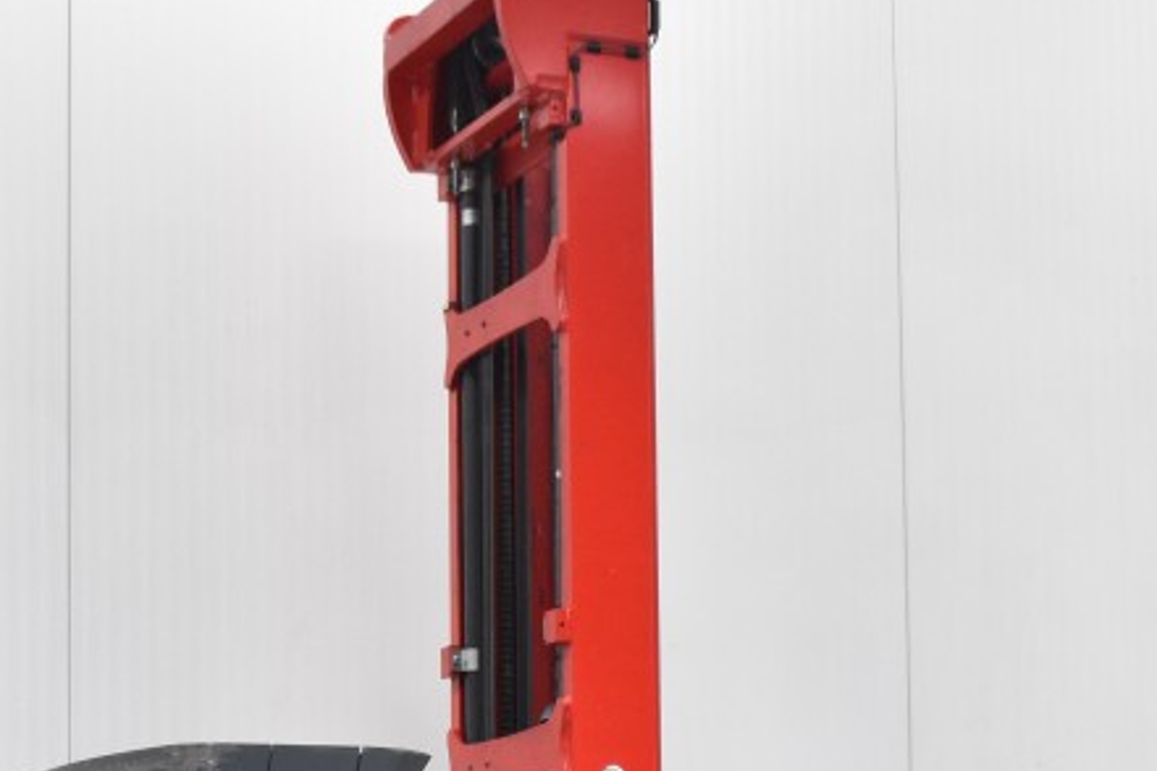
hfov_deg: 20.8
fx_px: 3149
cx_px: 454
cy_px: 905
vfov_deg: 13.6
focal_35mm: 98
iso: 1600
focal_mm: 24
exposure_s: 1/40
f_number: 5.6
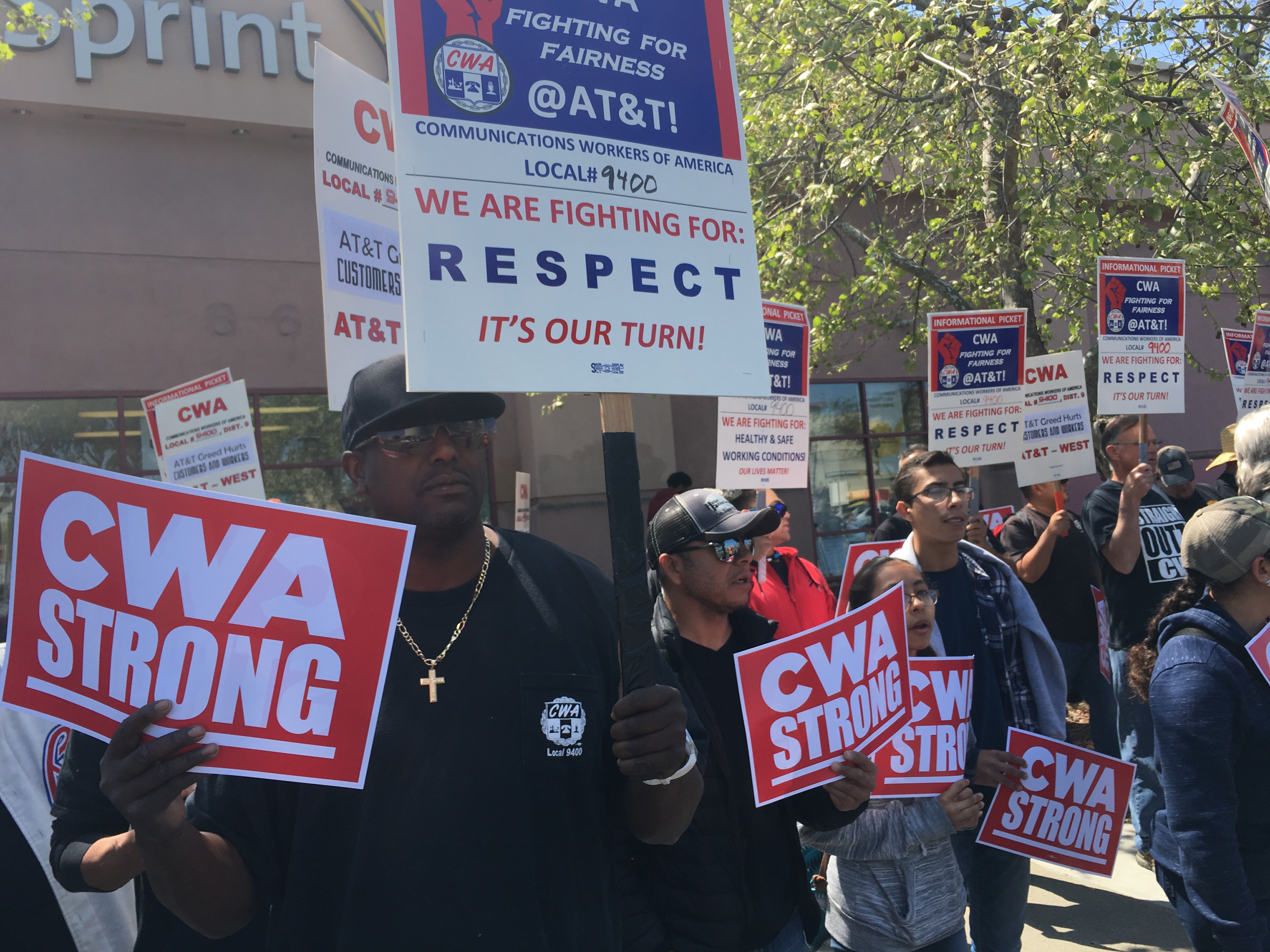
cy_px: 476
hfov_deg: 61.7
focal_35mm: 29
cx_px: 635
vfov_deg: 48.2
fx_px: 1064
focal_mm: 4.15
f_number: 2.2
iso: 25
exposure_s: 1/725
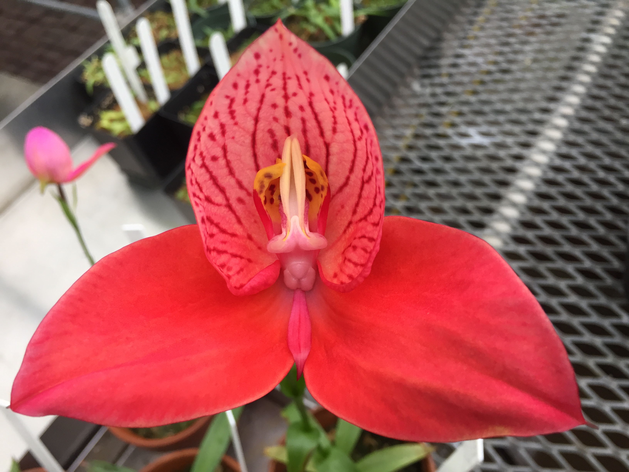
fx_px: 527
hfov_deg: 61.7
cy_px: 236
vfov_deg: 48.2
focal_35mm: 29
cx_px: 314
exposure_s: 1/40
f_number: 2.2
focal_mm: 4.15
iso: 32
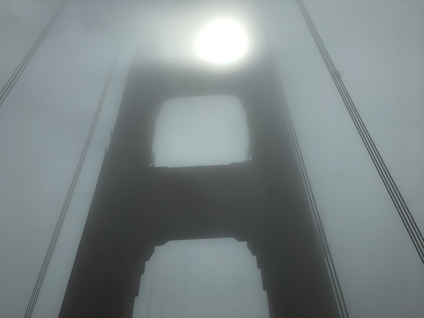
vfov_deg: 48.2
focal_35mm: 29
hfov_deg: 61.7
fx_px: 355
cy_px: 159
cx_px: 212
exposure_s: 1/8547
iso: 25
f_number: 2.2
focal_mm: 4.15
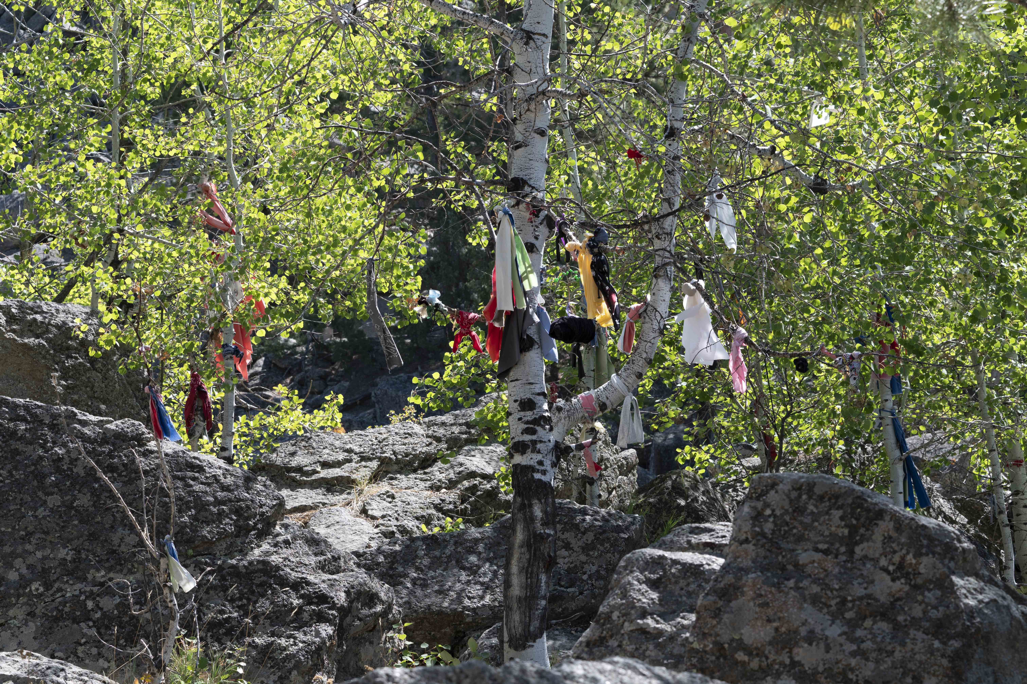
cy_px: 342
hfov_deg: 20.4
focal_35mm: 100
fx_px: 2851
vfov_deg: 13.7
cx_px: 514
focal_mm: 100
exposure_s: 1/125
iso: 320
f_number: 13
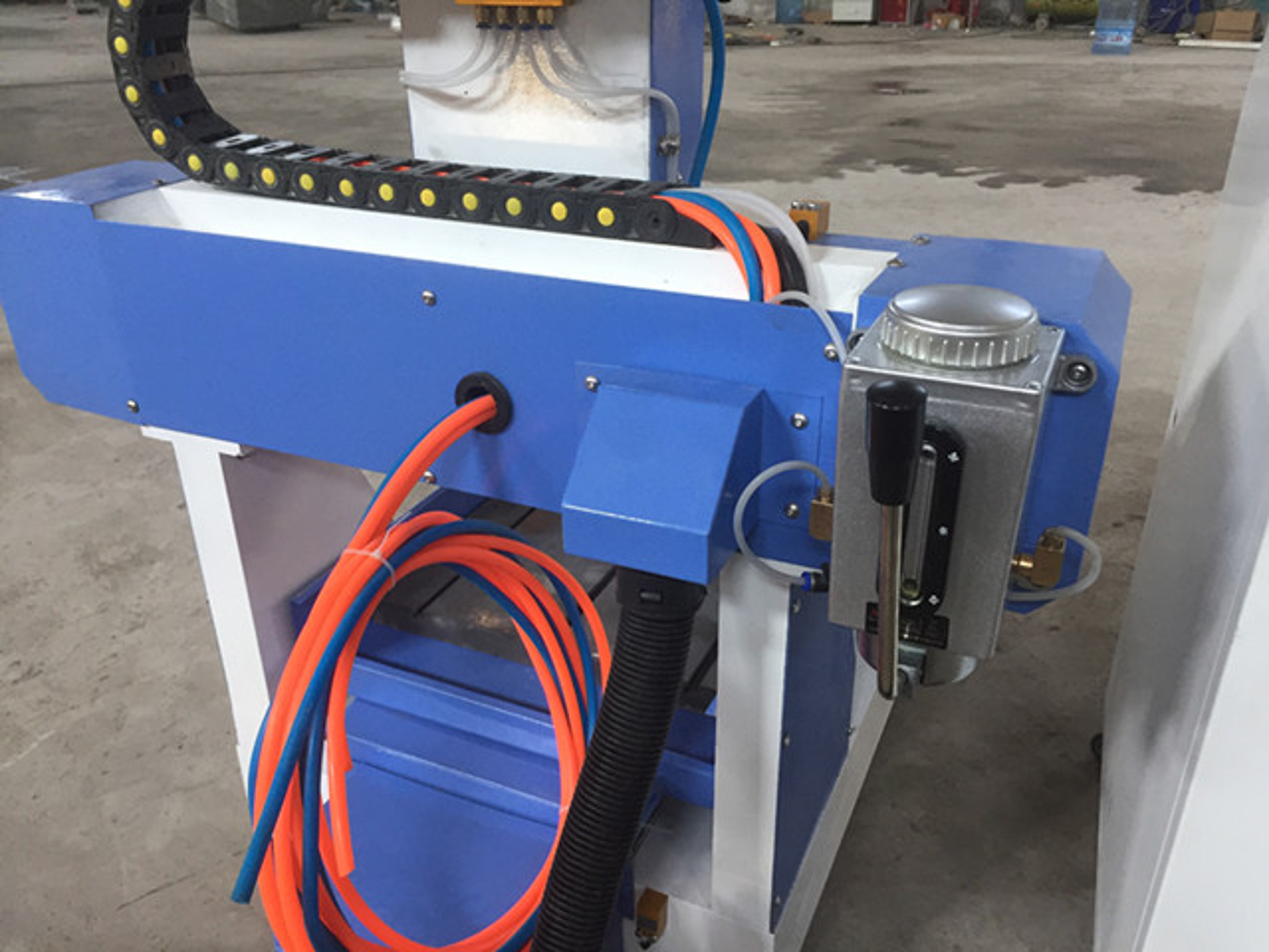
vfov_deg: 48.2
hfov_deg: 61.7
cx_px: 634
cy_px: 476
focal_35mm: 29
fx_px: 1063
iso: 50
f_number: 2.2
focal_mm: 4.15
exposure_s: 1/33
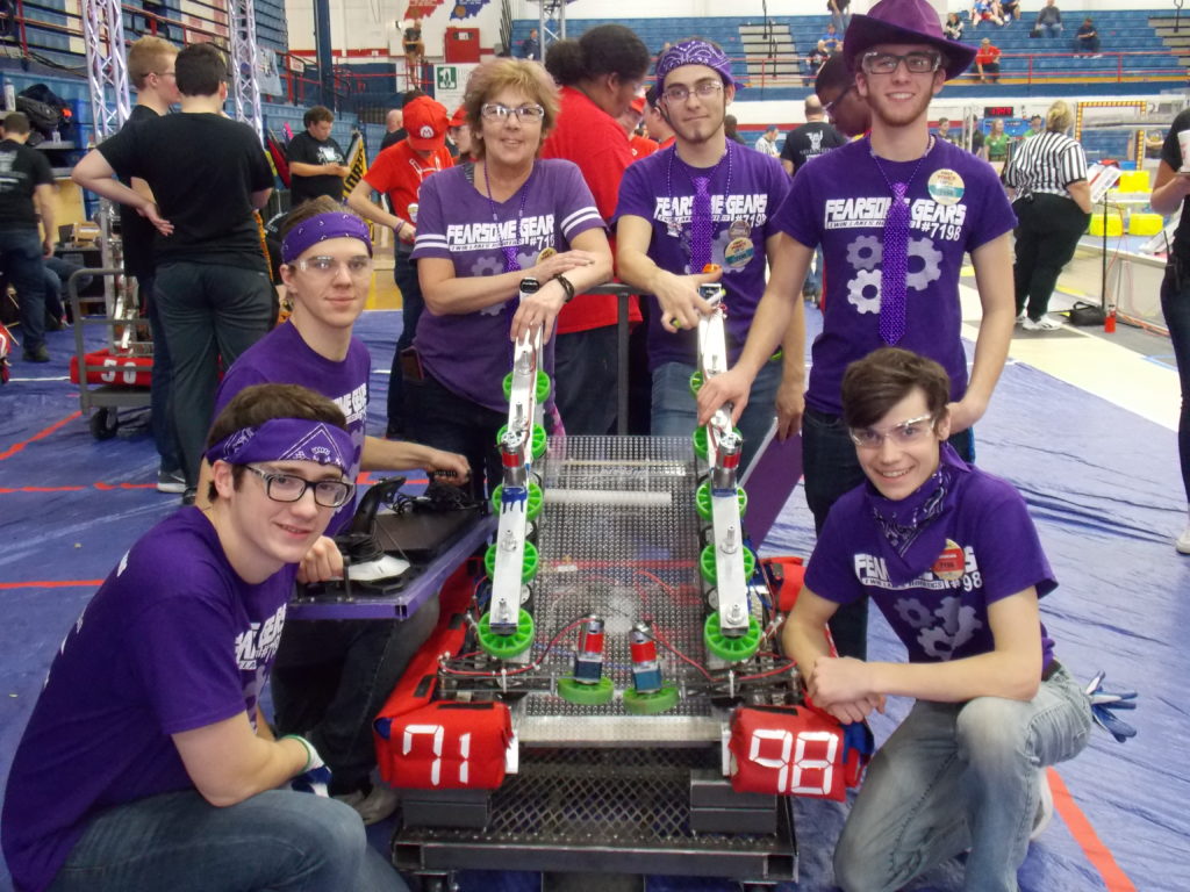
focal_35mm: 37
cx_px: 595
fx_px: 1272
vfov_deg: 38.7
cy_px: 446
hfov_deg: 50.1
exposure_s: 1/20
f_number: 3.5
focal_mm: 6.6
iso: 400
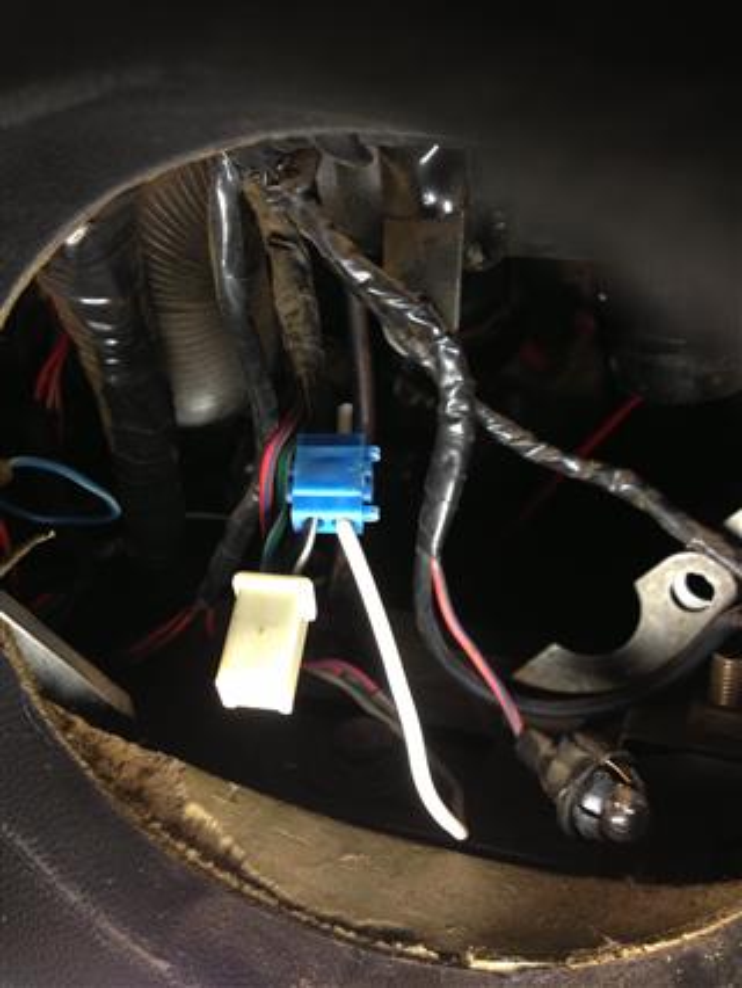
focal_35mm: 35
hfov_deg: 40.7
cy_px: 494
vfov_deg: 52.6
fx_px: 999
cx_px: 371
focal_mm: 4.28
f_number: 2.4
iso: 100
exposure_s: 1/20
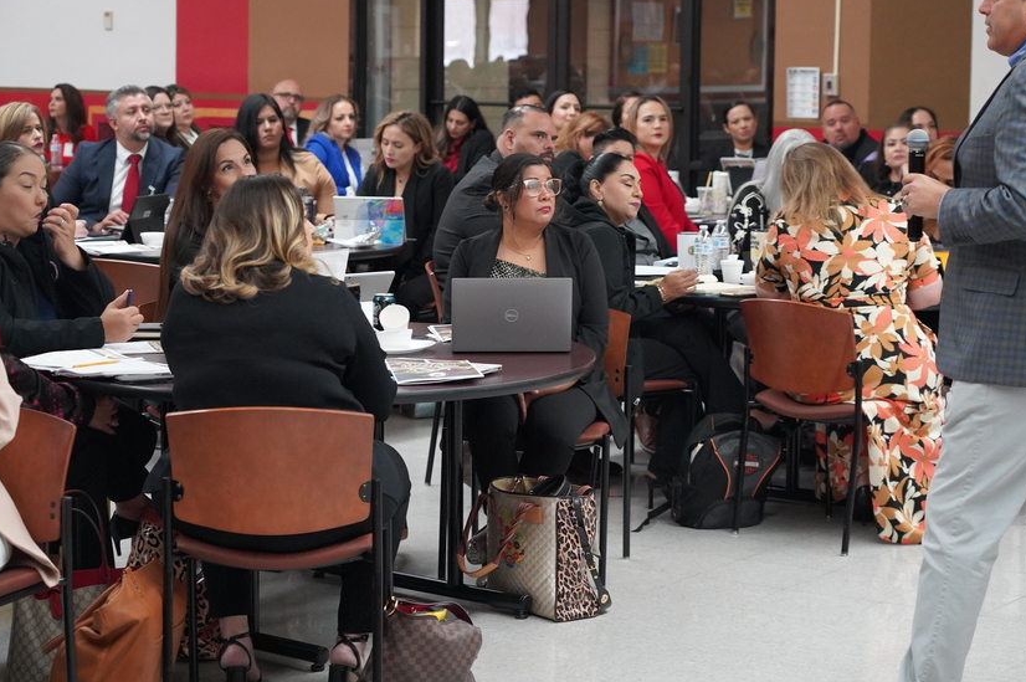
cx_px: 576
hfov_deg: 23.1
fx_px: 2505
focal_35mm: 88
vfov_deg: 15.5
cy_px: 291
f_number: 4
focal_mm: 71
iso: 6400
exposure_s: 1/160
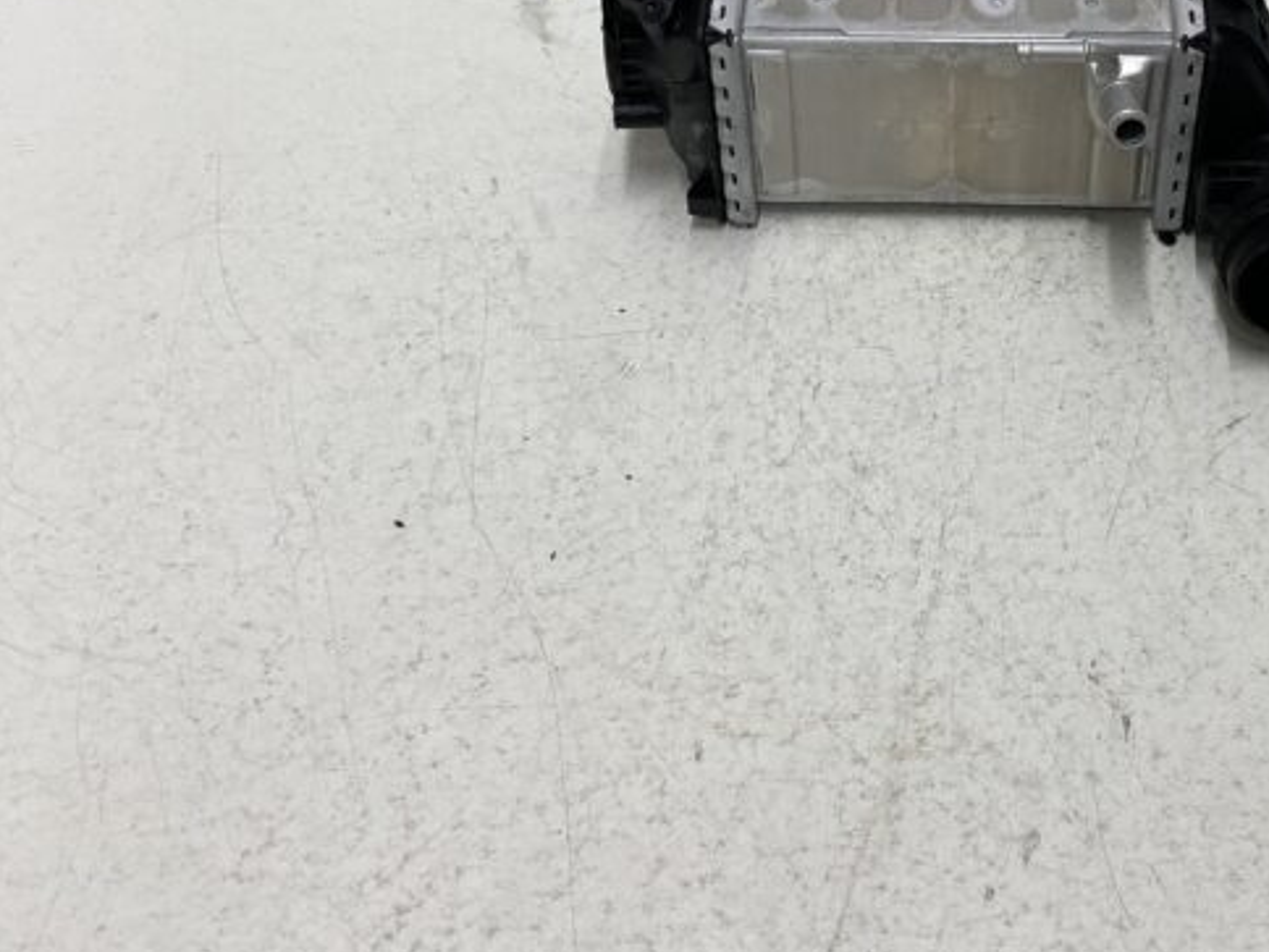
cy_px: 173
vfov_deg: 26.0
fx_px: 2016
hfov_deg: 34.4
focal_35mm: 55
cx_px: 915
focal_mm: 4.25
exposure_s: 1/100
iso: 50
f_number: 1.8
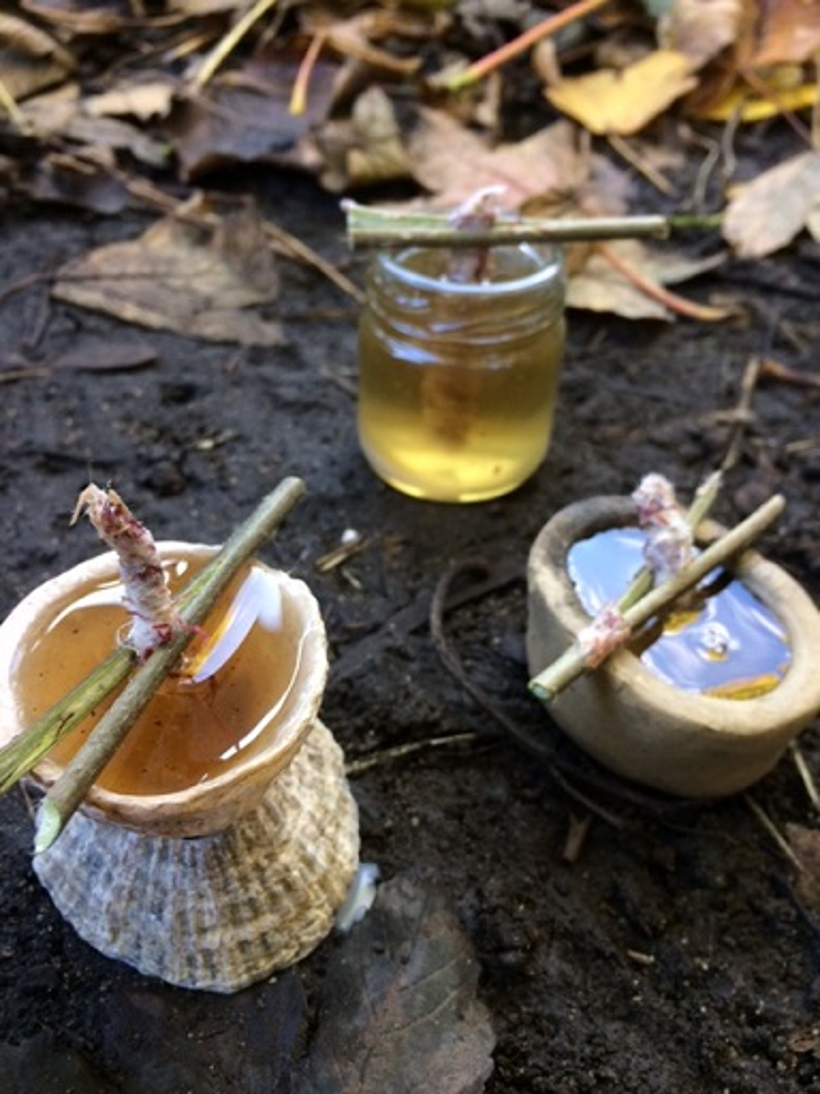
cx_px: 410
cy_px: 547
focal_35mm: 29
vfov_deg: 61.7
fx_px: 916
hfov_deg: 48.2
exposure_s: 1/33
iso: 50
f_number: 2.2
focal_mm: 4.15
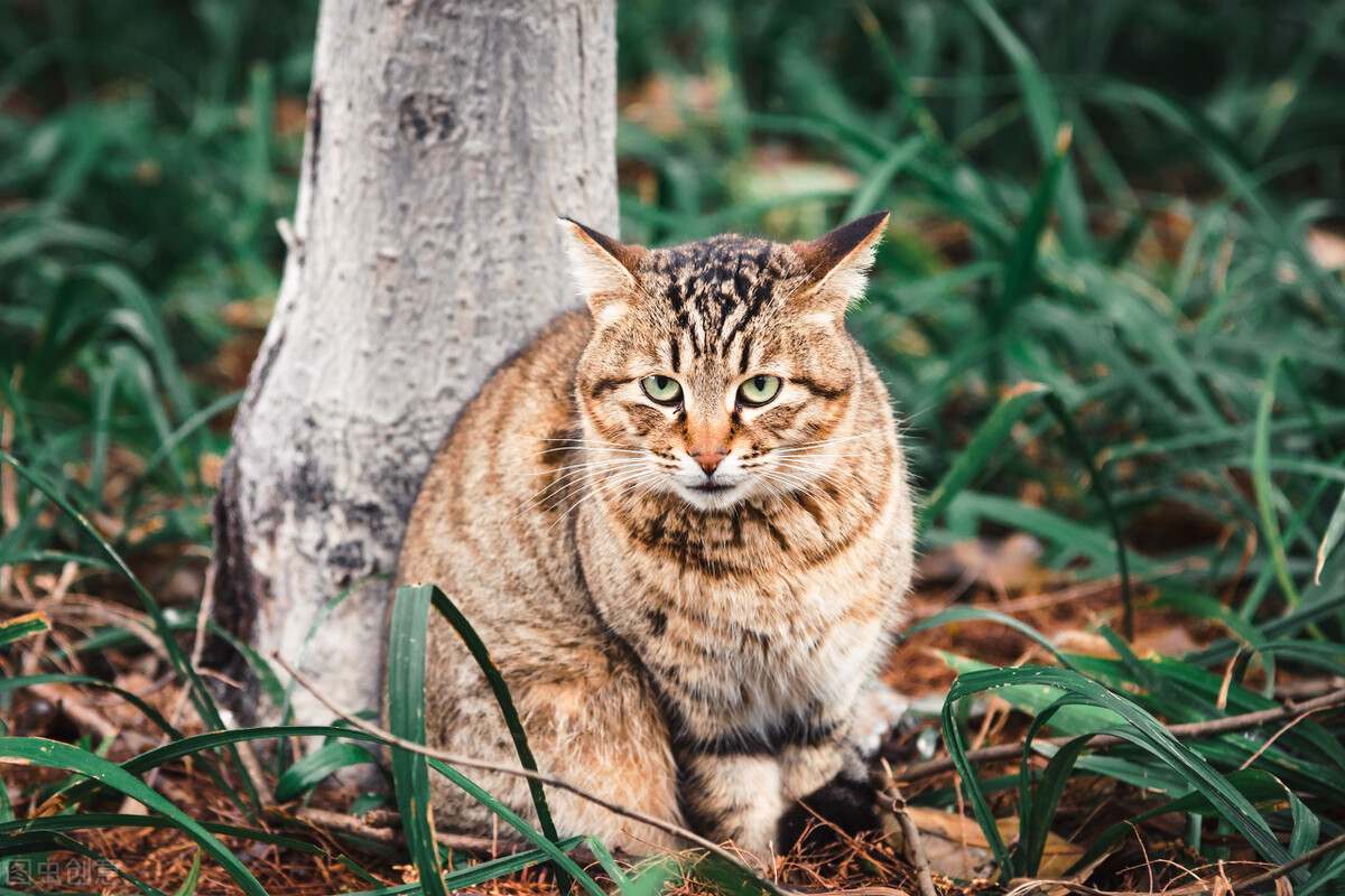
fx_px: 6724
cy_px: 448
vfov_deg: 7.6
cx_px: 672
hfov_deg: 11.4
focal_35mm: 180
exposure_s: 1/30
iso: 500
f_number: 4
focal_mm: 120
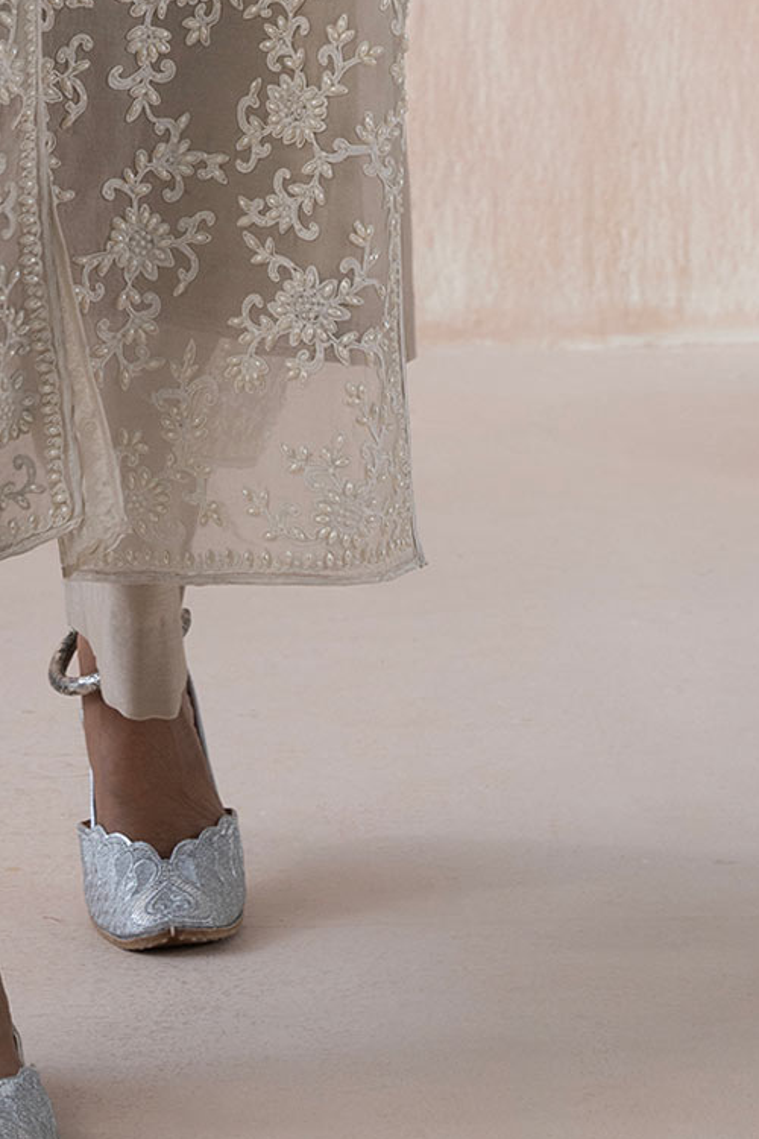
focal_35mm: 168
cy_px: -425
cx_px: -15
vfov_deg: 11.8
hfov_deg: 8.1
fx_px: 5303
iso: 250
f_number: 5
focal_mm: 55.9
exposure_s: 1/160
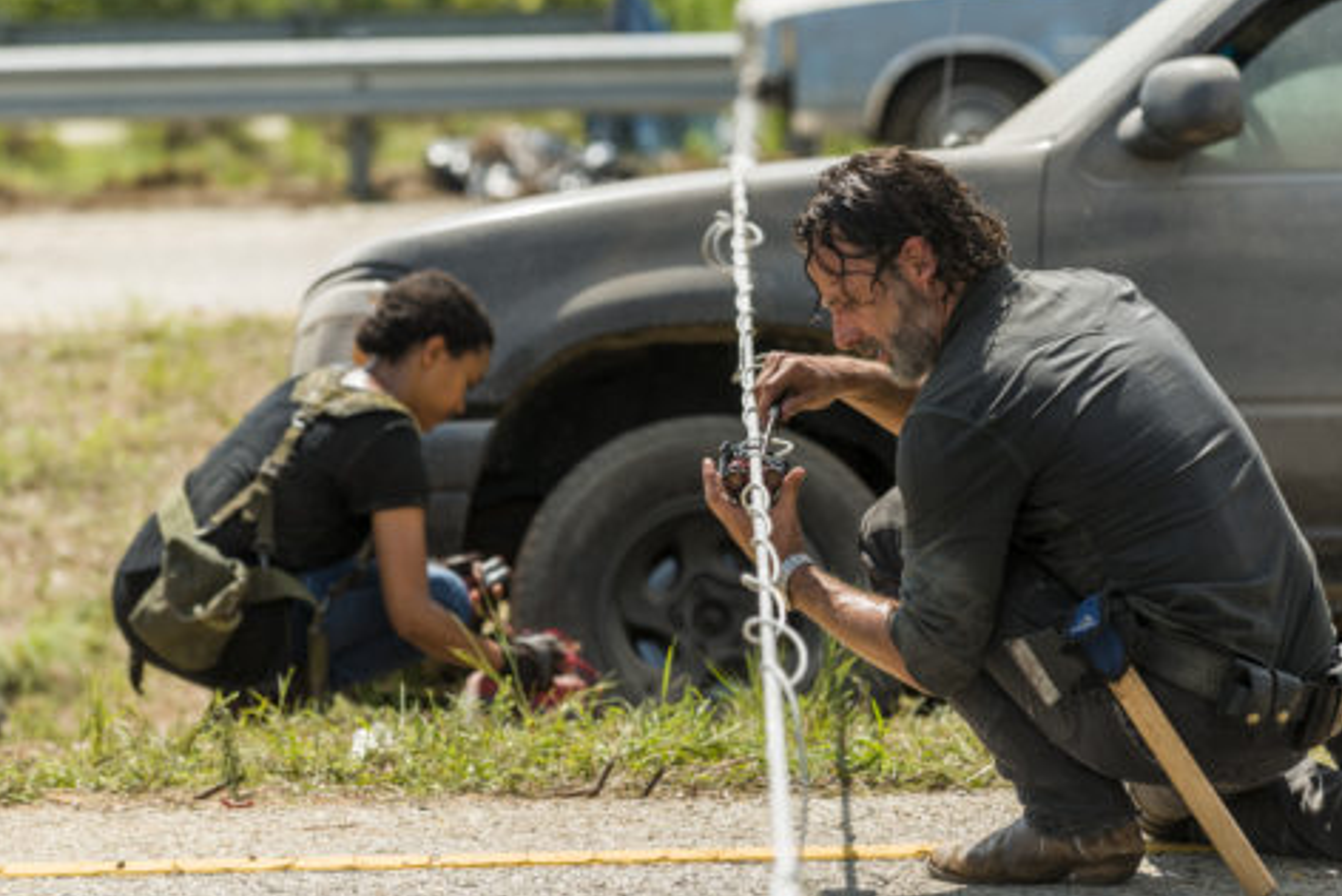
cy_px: 486
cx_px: 796
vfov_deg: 6.4
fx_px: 8054
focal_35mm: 216
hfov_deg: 9.5
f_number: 4.5
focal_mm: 170
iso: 200
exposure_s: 1/800
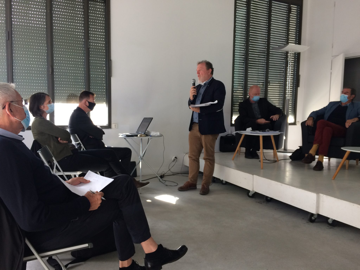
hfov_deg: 61.7
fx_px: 302
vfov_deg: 48.2
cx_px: 180
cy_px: 135
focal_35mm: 29
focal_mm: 4.15
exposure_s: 1/33
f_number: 2.2
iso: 50
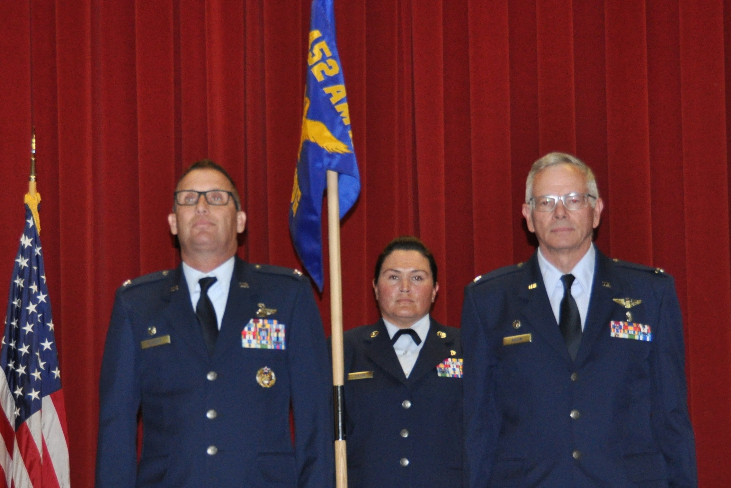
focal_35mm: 96
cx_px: 342
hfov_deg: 21.2
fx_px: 1949
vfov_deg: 14.1
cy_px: 421
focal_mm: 34
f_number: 4.2
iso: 800
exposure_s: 1/60
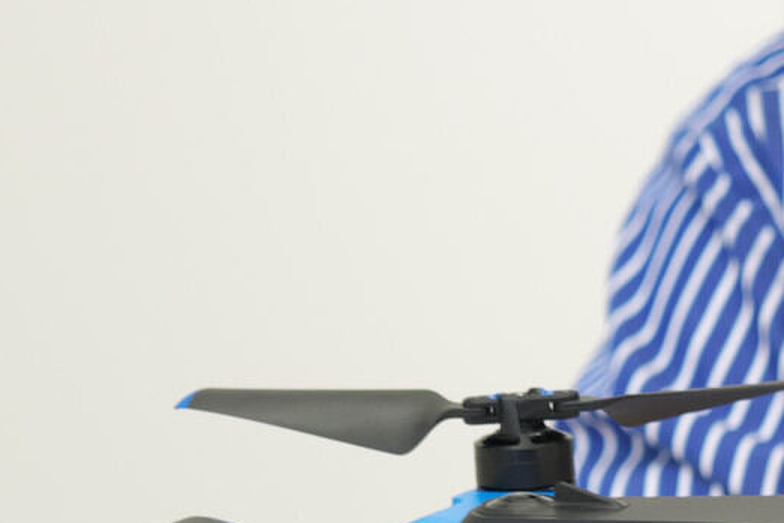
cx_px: 700
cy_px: 520
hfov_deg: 9.7
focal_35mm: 211
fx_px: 4596
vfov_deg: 6.5
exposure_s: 1/160
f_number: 4
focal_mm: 92
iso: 320
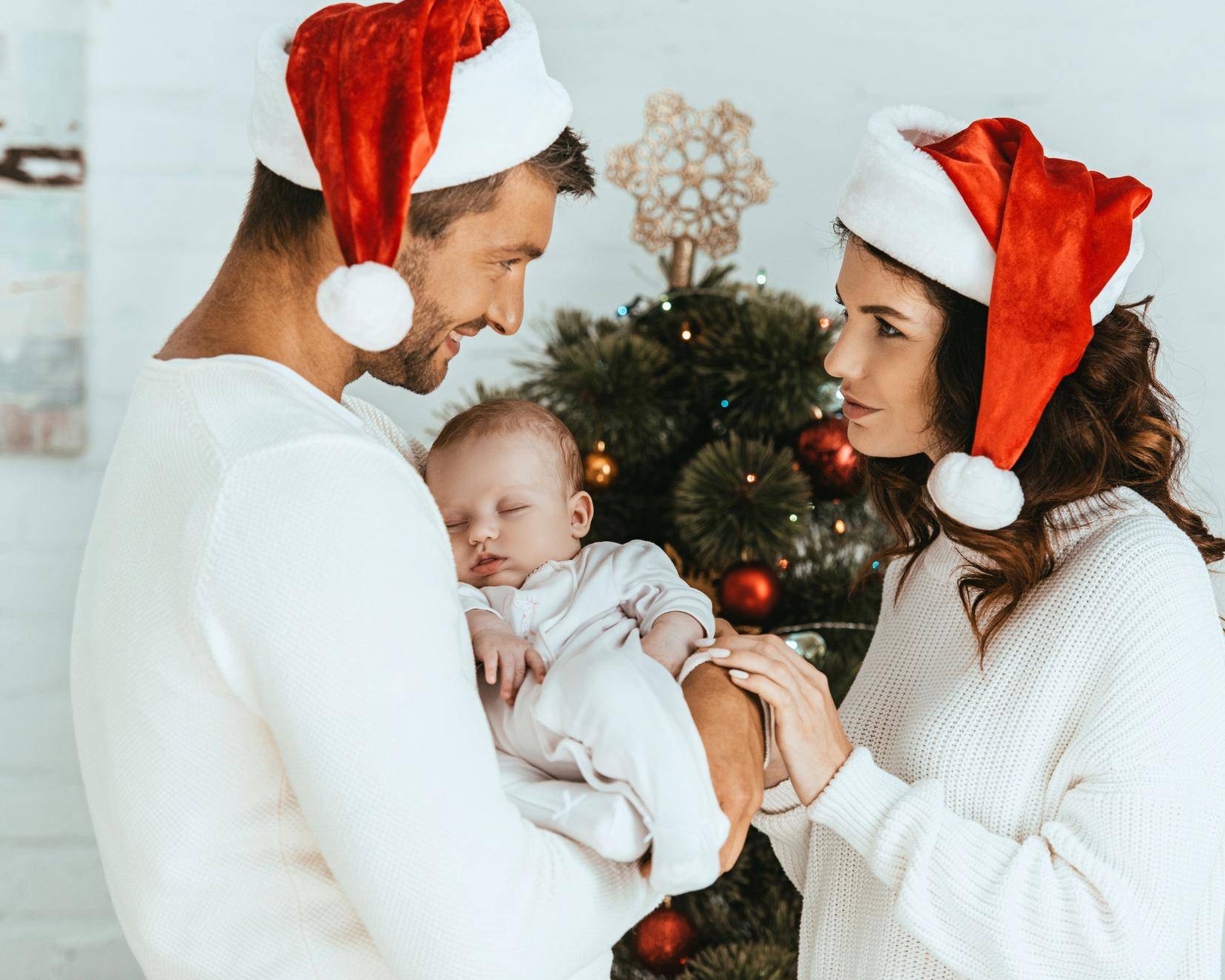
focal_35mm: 138
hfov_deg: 14.0
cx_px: 657
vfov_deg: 11.2
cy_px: 489
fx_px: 5003
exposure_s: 1/200
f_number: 3.2
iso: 200
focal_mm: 122
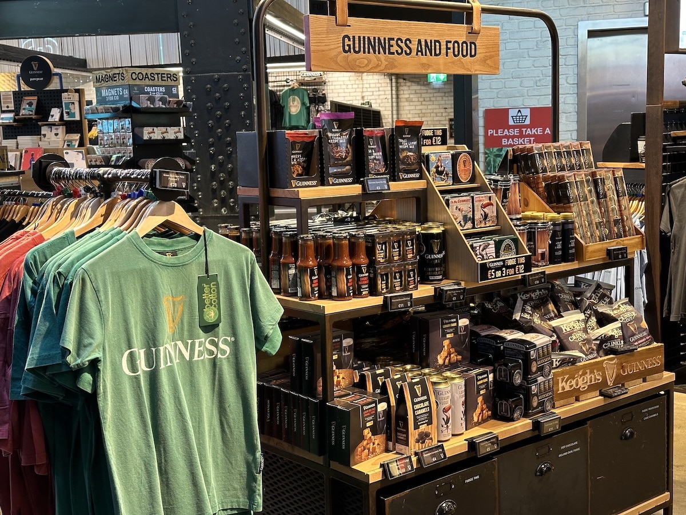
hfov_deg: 39.7
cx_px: 343
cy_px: 258
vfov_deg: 30.3
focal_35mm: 48
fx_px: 951
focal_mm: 6.86
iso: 200
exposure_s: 1/33
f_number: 1.78
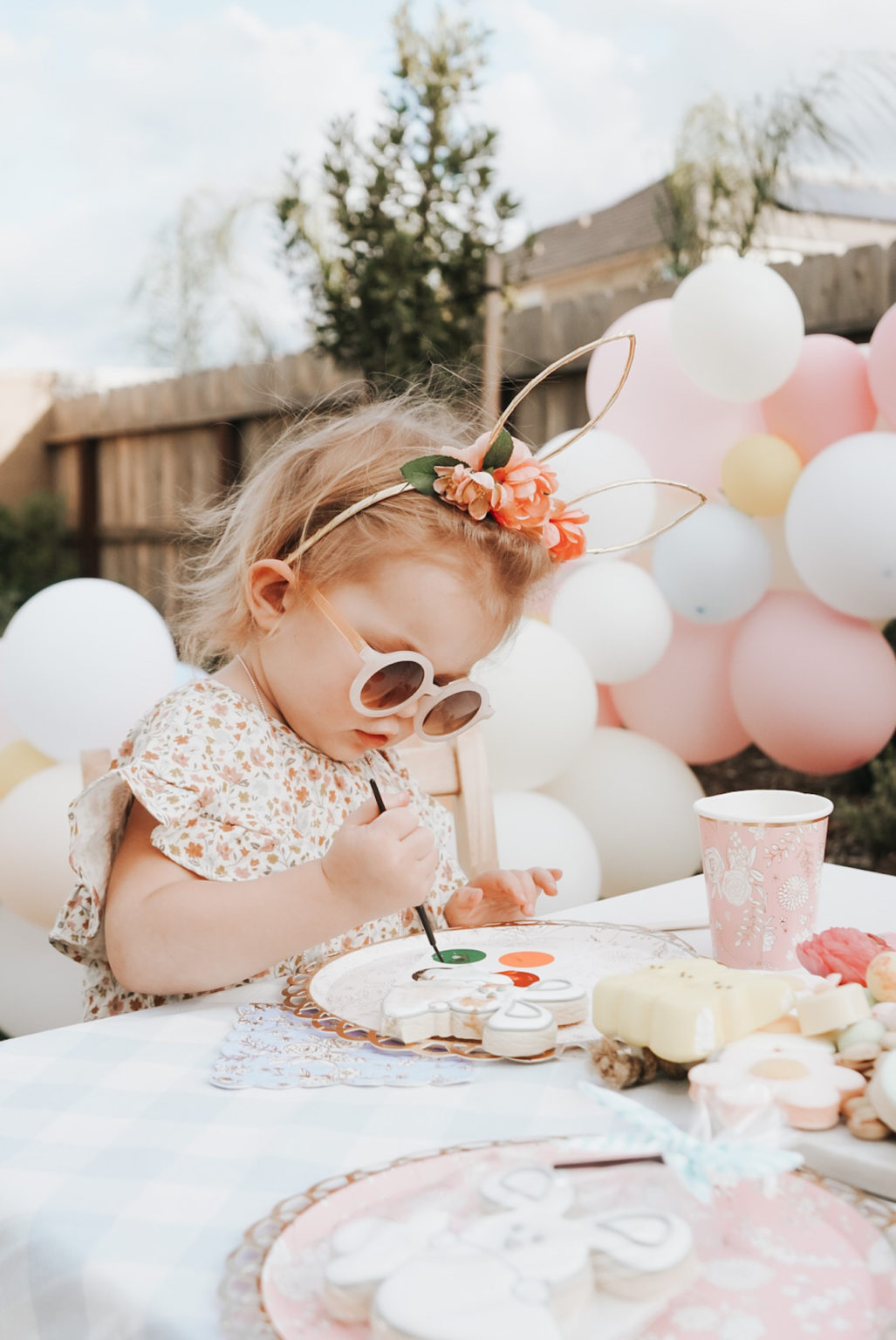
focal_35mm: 42
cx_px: 448
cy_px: 670
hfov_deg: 32.0
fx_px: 1565
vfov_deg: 46.4
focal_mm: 28
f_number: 4
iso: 500
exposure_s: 1/2000
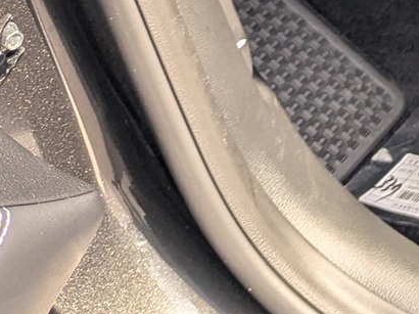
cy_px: -312
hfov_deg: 10.2
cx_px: 1192
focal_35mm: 150
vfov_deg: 9.3
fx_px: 1815
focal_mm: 6.81
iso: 38
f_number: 1.85
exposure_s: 1/284
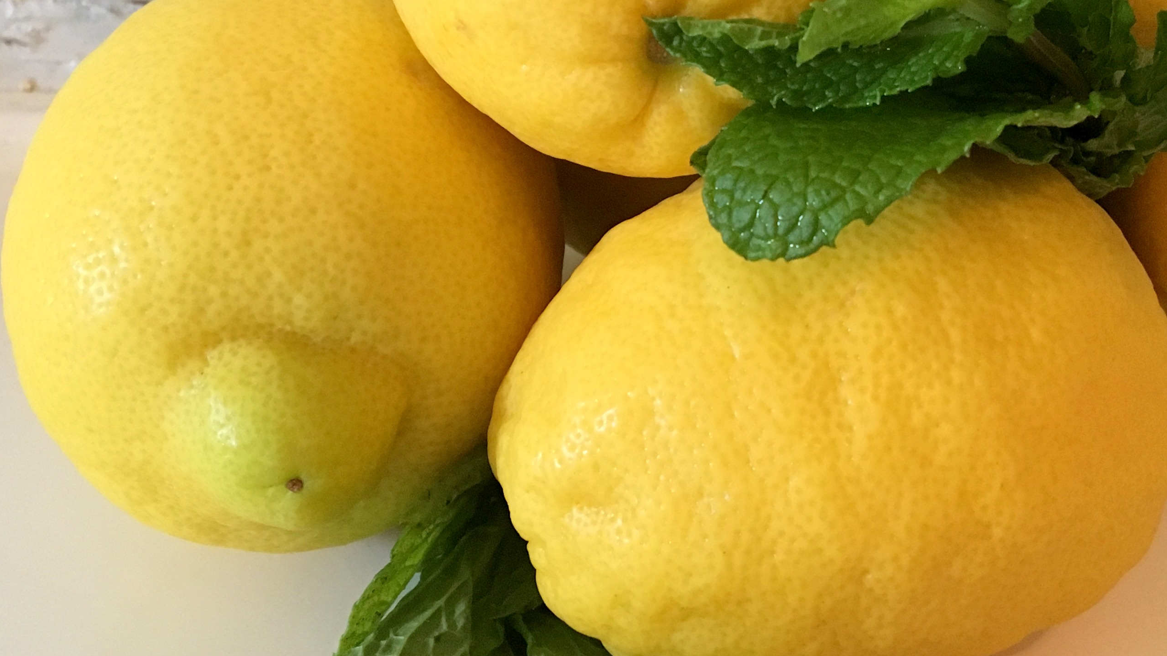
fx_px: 1547
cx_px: 710
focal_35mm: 50
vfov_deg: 23.9
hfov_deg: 41.1
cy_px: 264
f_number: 2.2
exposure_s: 1/20
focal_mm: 4.15
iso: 200
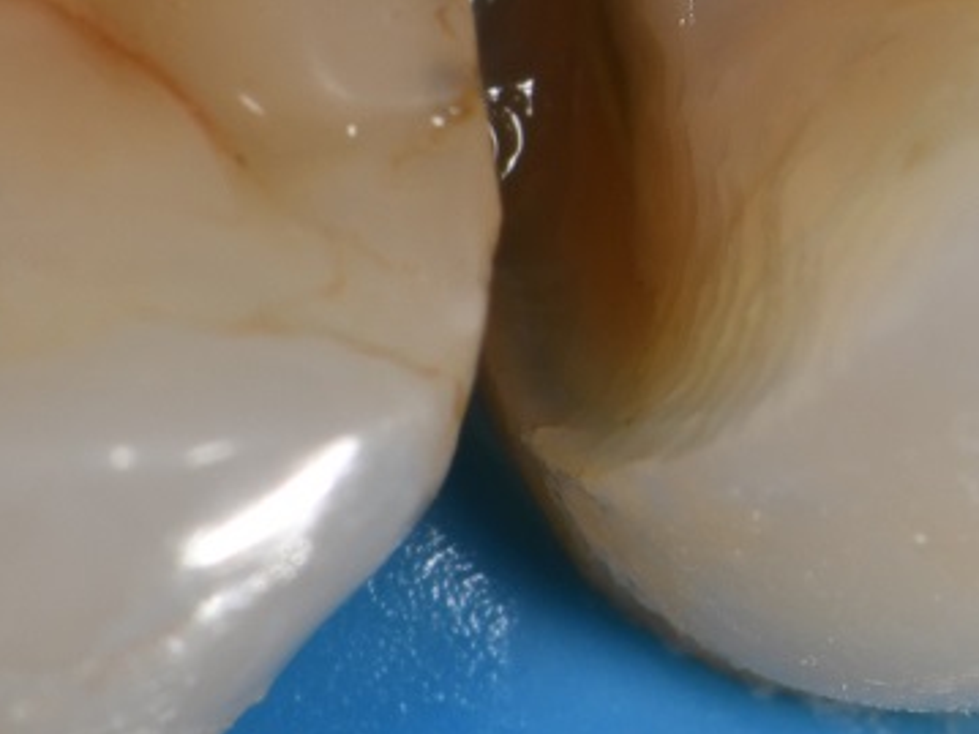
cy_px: -41
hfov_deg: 3.5
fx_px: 16087
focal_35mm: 569
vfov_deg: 2.6
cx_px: 1186
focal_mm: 105
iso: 200
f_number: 32
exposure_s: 1/160
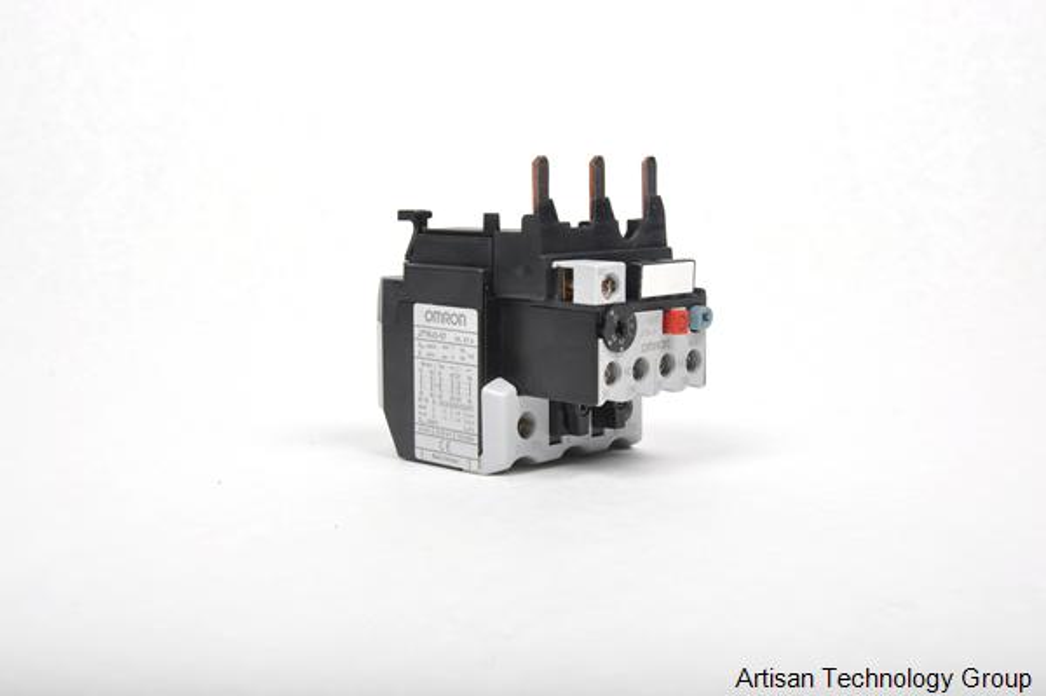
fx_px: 1524
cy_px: 348
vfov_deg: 25.7
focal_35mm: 52
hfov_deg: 37.9
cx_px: 523
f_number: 16
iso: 200
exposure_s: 1/200
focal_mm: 35
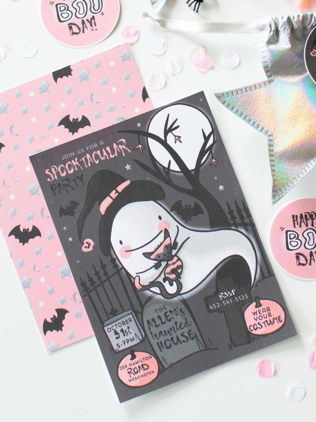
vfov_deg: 25.8
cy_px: 120
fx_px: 909
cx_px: 181
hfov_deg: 19.7
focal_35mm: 75
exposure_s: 1/125
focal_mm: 35
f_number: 3.5
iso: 200
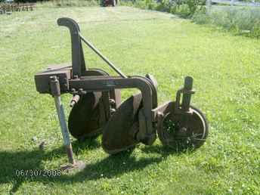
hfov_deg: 51.4
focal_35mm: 36
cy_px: 98
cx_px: 130
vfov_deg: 39.7
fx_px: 270
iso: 100
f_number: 4.7
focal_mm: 6
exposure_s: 1/258
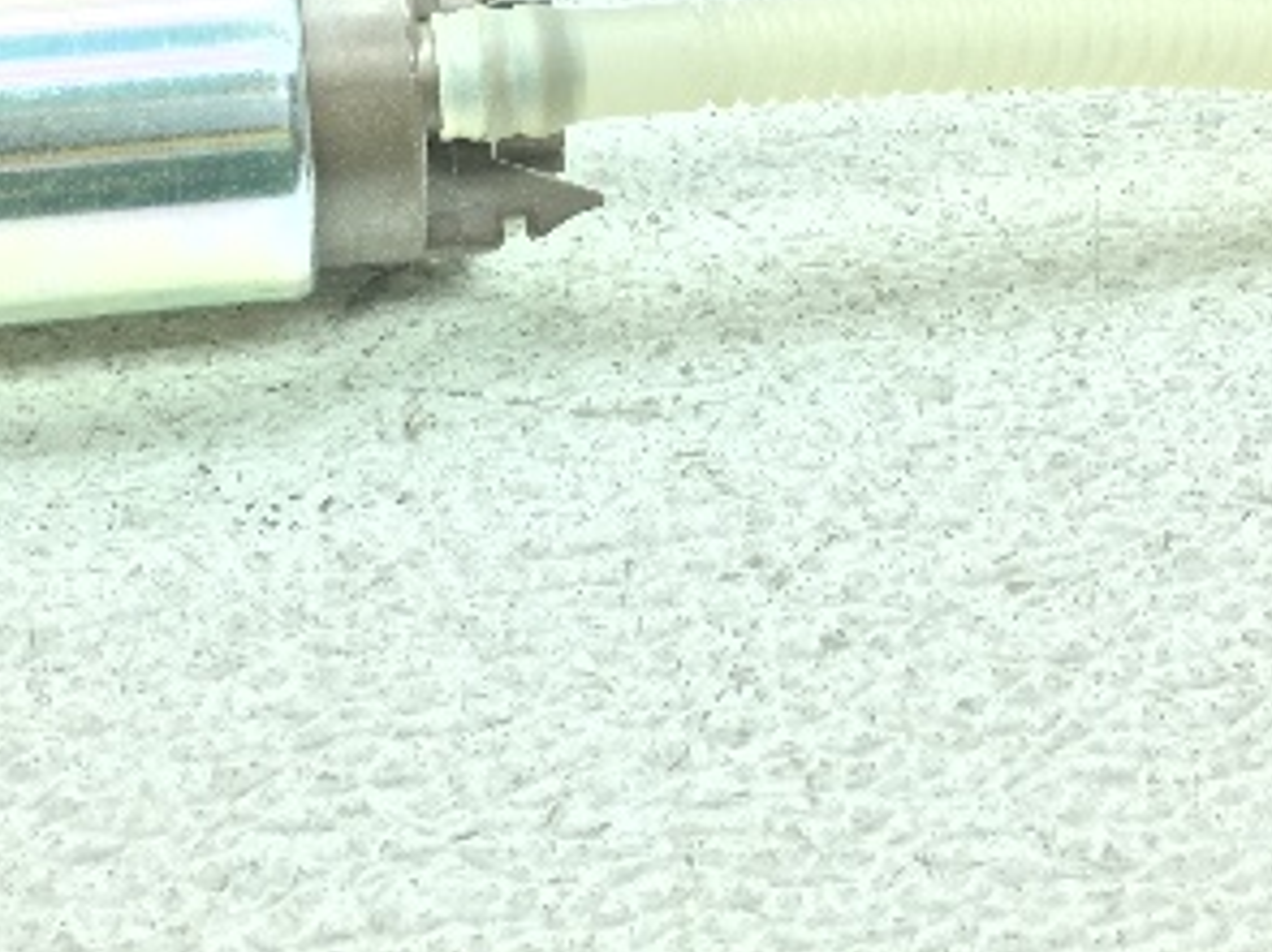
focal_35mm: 63
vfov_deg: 22.6
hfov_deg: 30.7
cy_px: 69
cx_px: 543
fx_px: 2314
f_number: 2.2
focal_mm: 4.15
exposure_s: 1/142
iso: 25
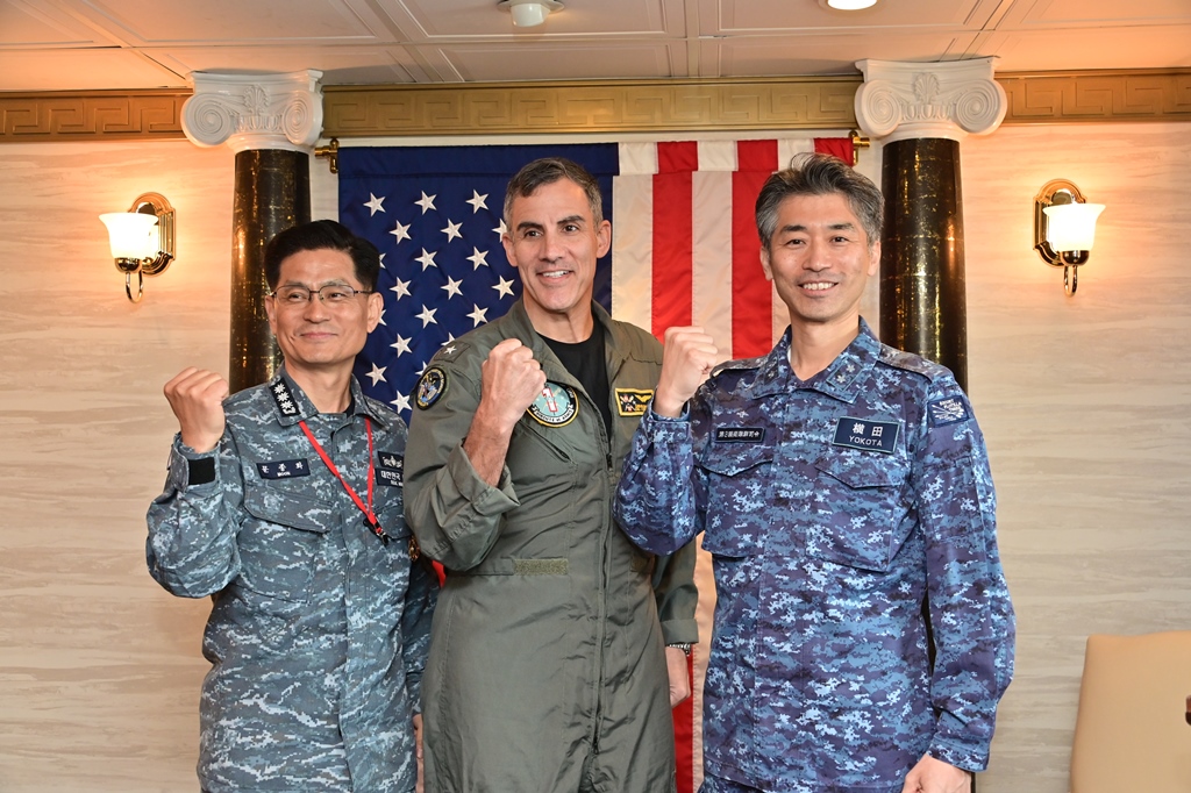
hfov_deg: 44.5
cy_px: 396
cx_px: 596
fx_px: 1455
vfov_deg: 30.5
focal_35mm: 44
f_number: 5.6
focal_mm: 44
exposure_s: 1/100
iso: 1600
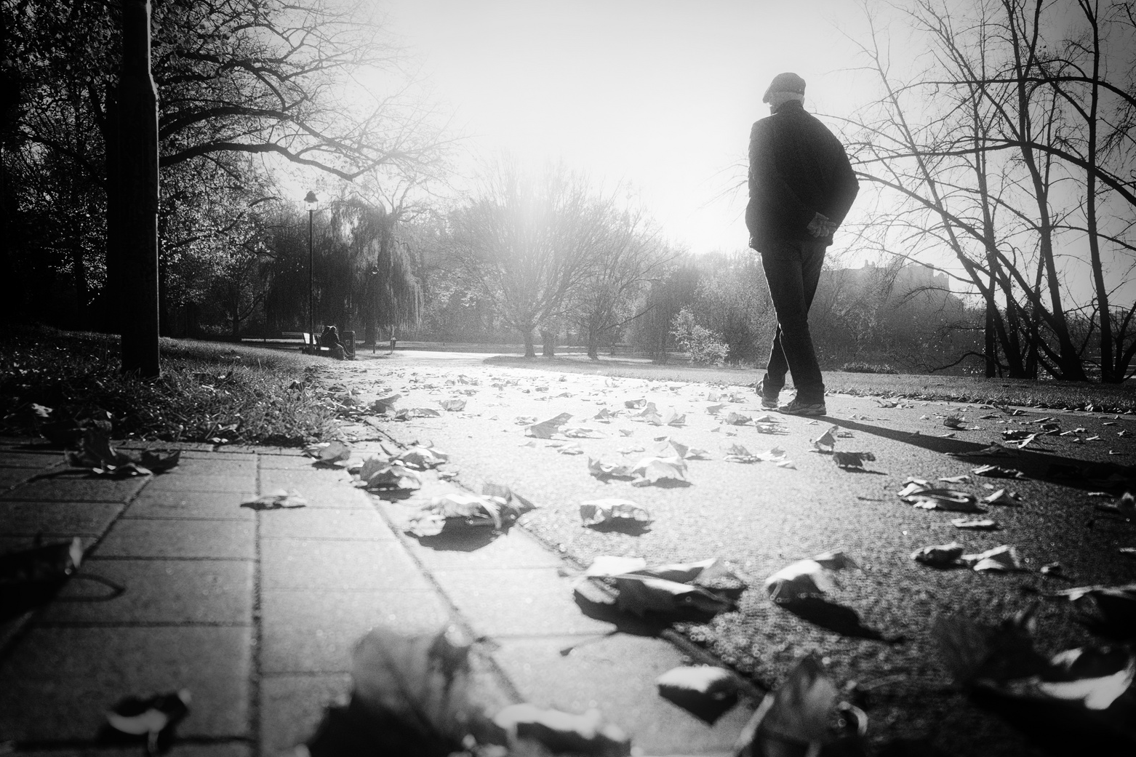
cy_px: 372
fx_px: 883
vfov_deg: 46.4
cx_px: 582
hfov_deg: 65.5
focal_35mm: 28
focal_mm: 18
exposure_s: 1/3800
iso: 320
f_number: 3.2
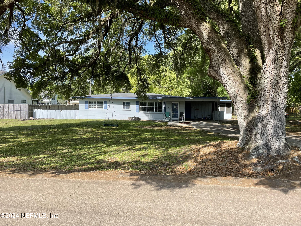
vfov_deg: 53.1
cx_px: 150
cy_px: 113
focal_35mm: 26
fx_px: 226
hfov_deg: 67.3
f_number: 1.6
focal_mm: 4.2
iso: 32
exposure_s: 1/1082
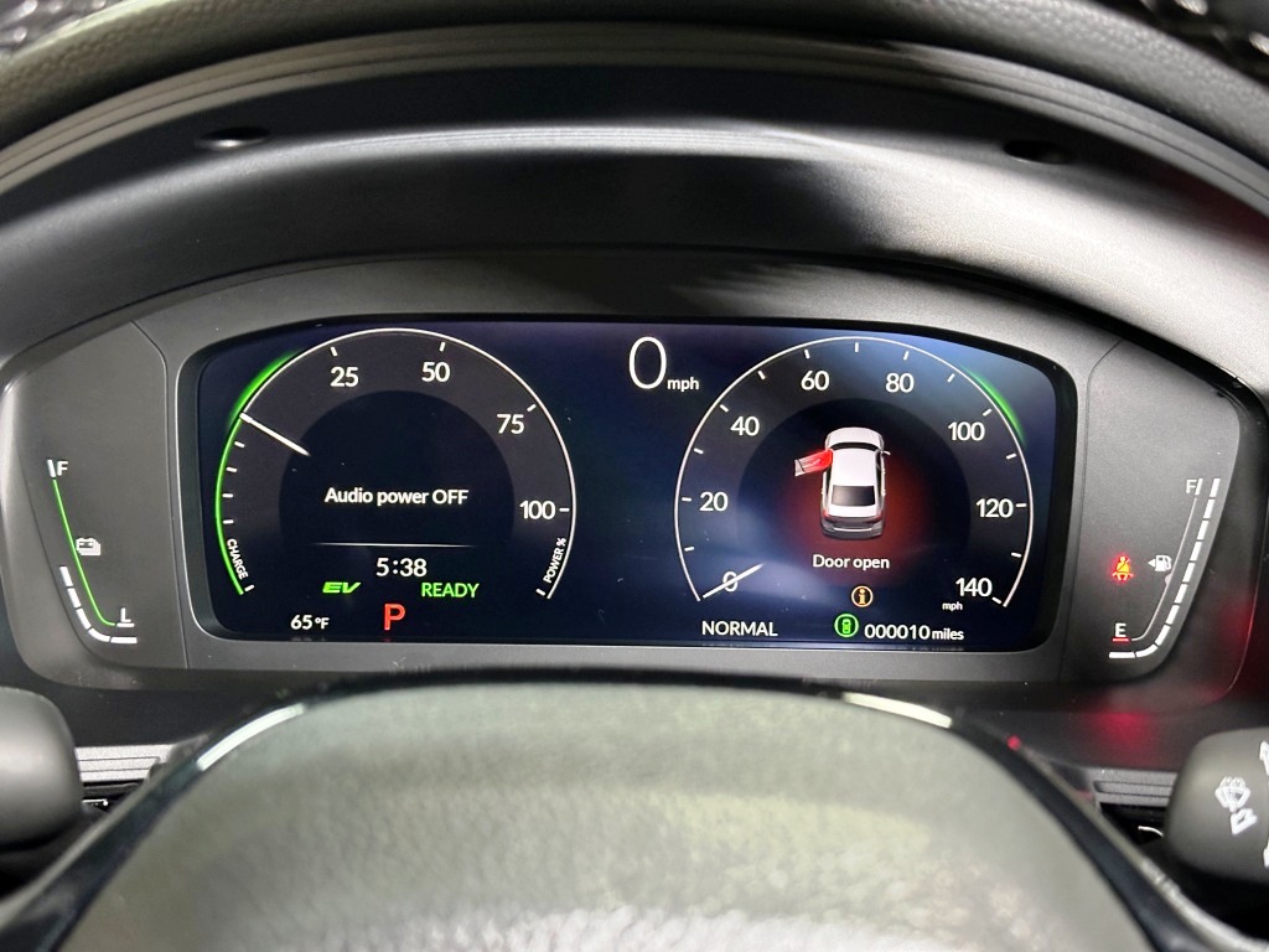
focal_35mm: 48
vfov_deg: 30.3
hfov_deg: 39.7
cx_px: 634
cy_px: 476
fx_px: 1760
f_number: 1.78
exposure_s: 1/30
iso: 640
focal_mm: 6.86
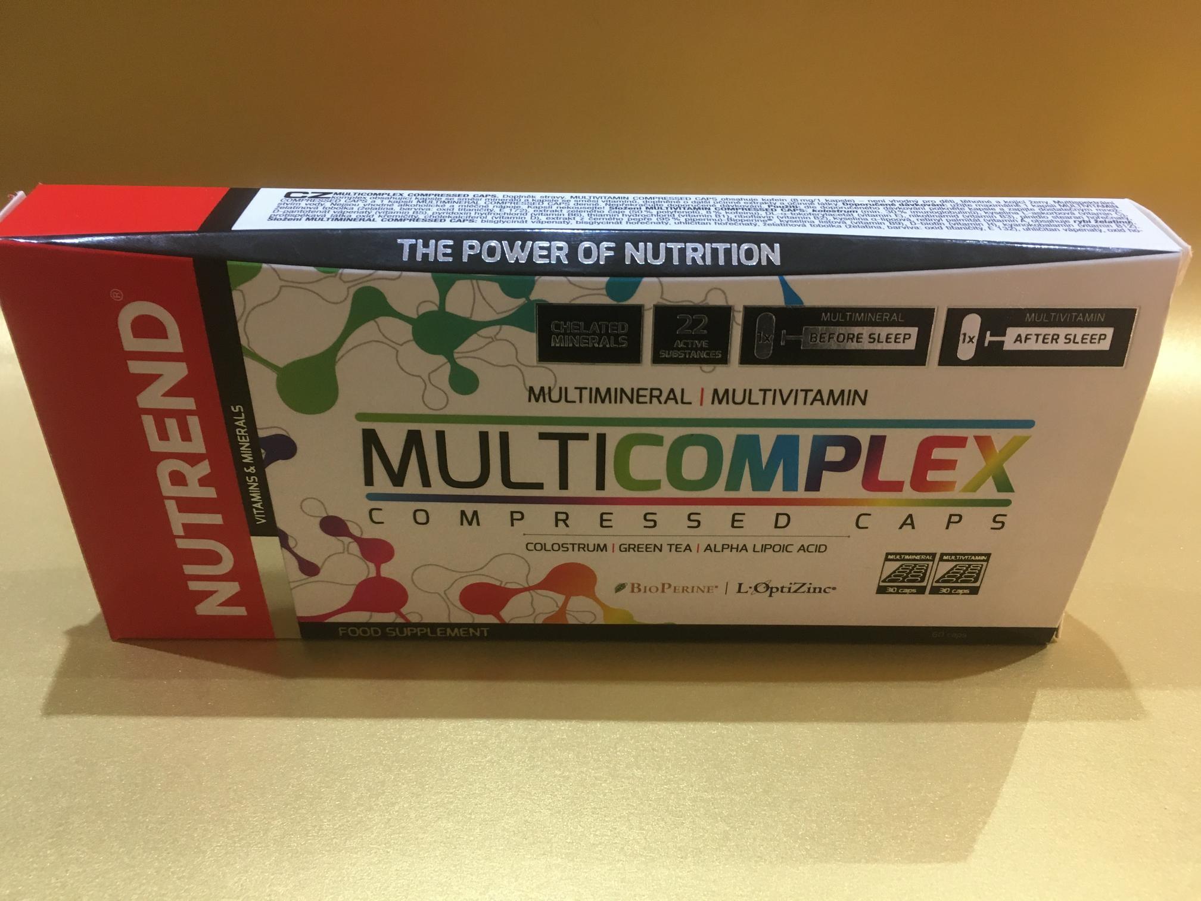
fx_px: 1006
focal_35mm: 29
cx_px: 600
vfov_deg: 48.2
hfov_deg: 61.7
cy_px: 450
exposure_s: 1/33
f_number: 2.2
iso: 64
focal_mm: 4.15
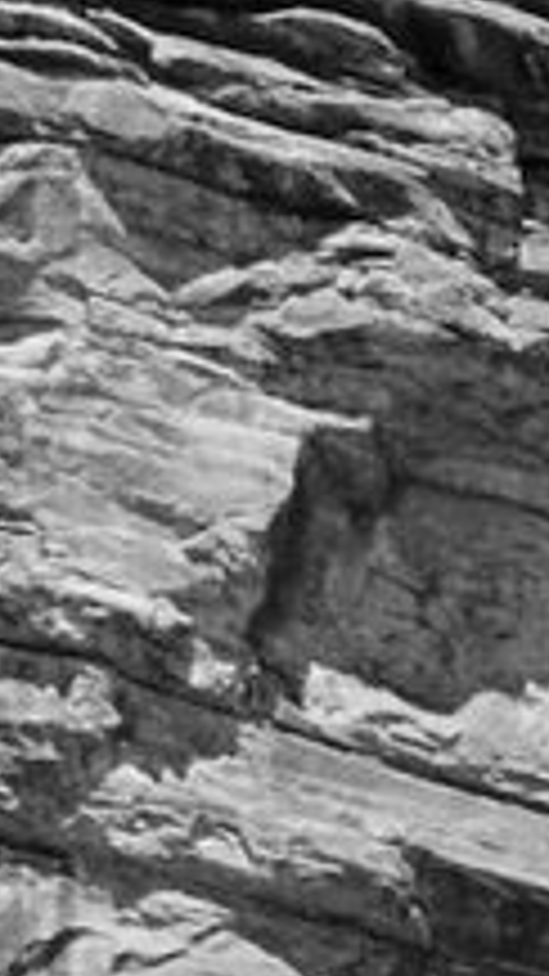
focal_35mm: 253
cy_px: 1988
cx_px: 2534
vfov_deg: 8.1
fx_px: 6550
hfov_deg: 4.3
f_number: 5.6
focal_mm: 7.4
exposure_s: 1/400
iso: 100
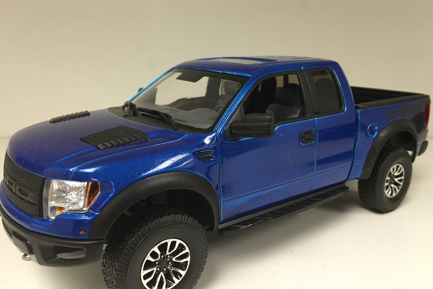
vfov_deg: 42.3
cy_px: 148
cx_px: 215
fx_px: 373
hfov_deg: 60.3
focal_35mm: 31
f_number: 2.2
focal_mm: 4.15
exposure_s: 1/30
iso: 40
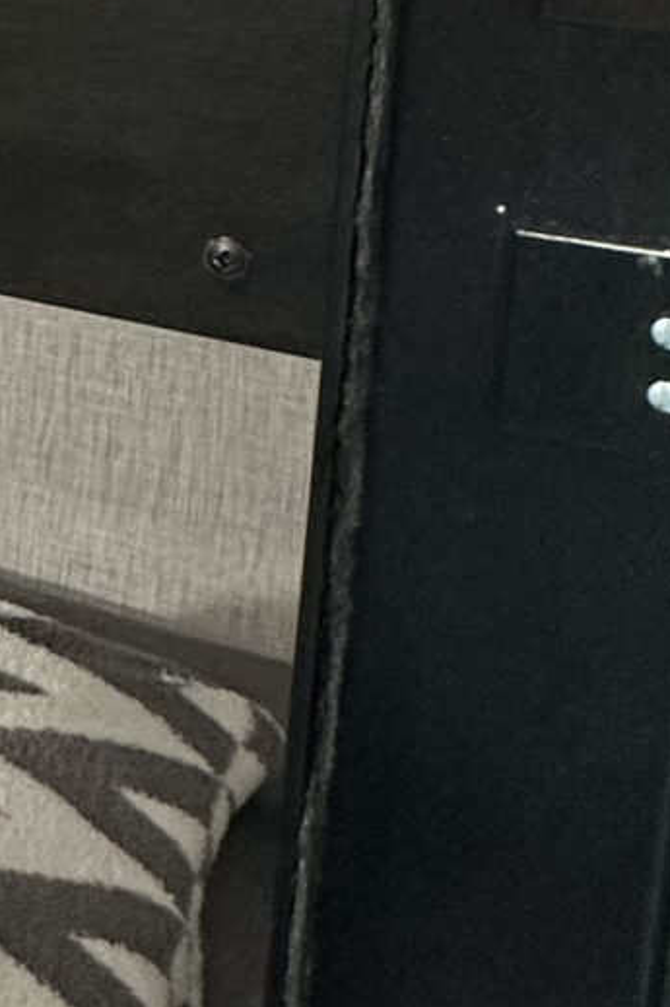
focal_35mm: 72
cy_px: -140
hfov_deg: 13.0
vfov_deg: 25.7
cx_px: -1045
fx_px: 2011
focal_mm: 2.22
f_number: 2.2
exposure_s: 1/60
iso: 200
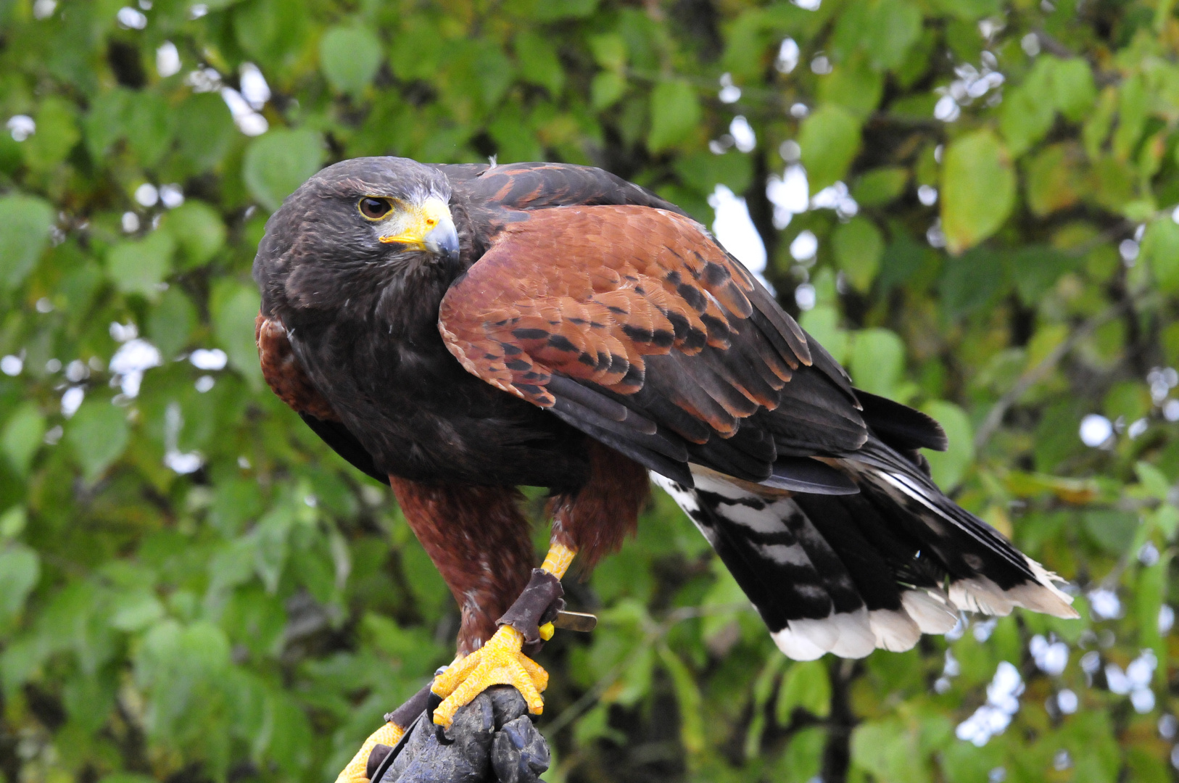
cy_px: 392
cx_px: 590
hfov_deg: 10.2
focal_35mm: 202
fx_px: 6624
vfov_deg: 6.8
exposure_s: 1/250
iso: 3200
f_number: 8
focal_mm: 135
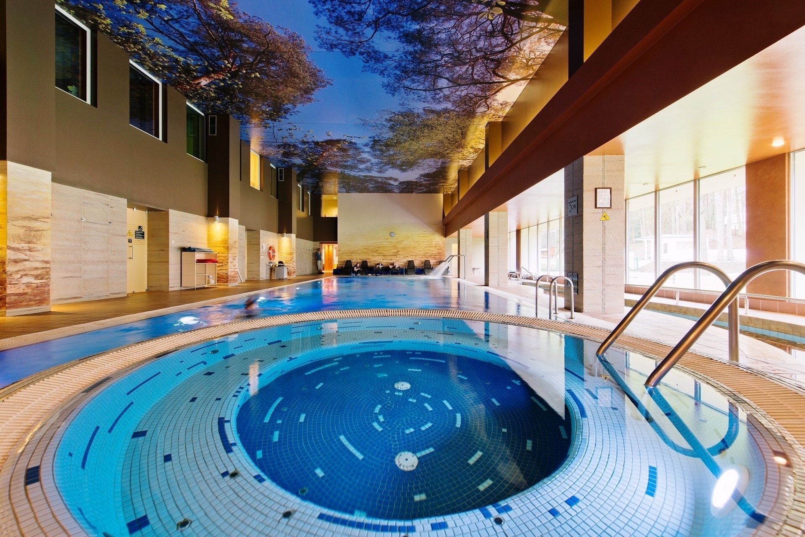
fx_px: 313
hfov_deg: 104.3
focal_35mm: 14
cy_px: 268
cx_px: 402
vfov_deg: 81.2
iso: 80
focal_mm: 14
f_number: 8
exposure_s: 1/1.25
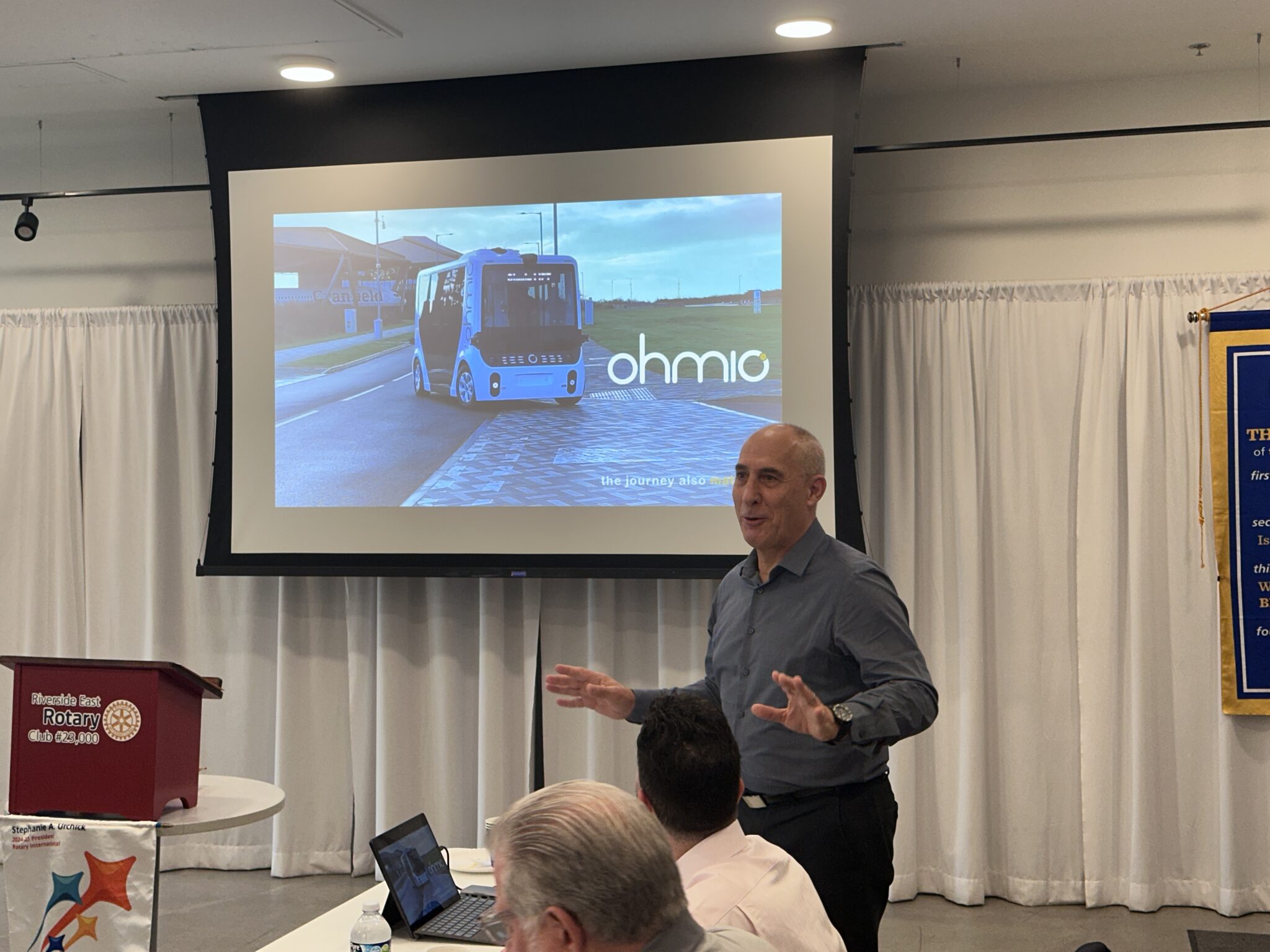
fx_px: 1761
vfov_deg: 30.3
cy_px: 476
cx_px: 635
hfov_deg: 39.7
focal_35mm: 48
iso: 64
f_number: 1.78
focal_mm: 6.86
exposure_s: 1/60
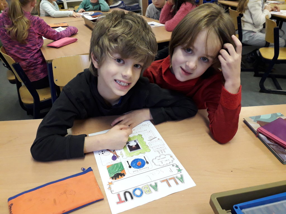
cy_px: 107
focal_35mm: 27
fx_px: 223
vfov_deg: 51.4
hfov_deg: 65.3
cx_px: 143
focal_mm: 3.6
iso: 200
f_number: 1.9
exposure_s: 1/50
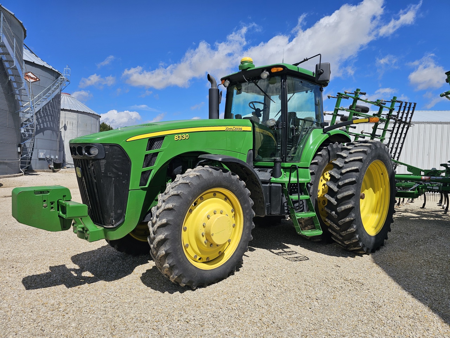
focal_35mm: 23
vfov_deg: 58.9
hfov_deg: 73.9
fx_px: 299
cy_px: 169
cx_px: 225
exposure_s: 1/1279
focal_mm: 6.3
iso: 10
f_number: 1.7
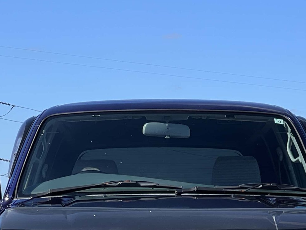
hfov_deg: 9.8
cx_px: 157
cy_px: 285
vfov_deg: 7.3
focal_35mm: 201
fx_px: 1777
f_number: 2.8
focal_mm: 9
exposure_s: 1/567
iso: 32
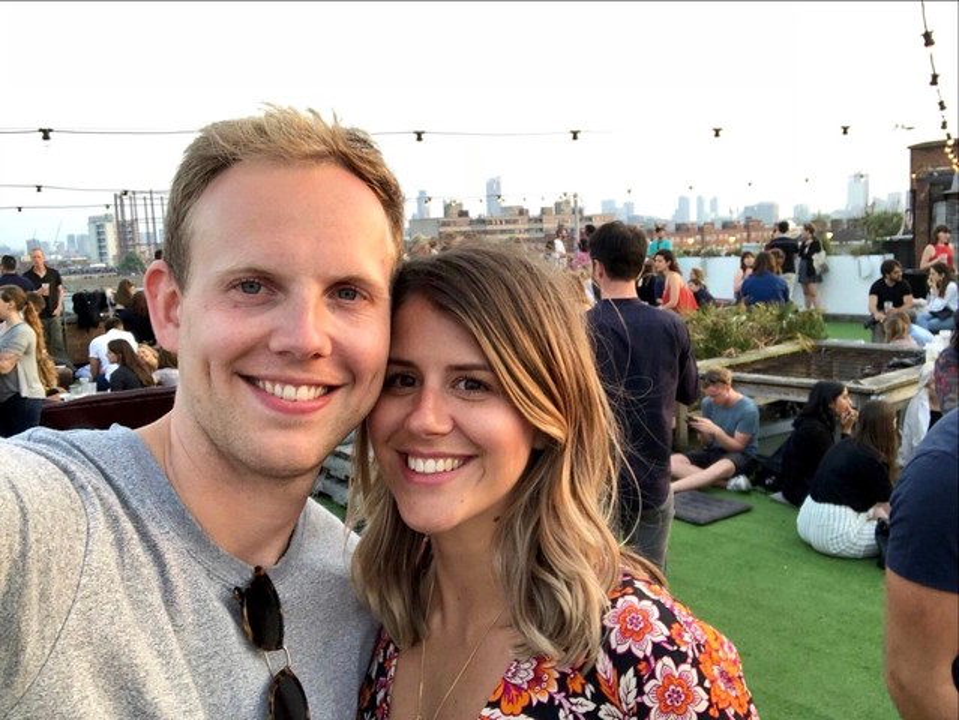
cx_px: 480
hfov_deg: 56.8
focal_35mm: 32
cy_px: 360
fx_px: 887
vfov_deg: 44.2
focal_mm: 2.87
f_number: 2.2
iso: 40
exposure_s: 1/100
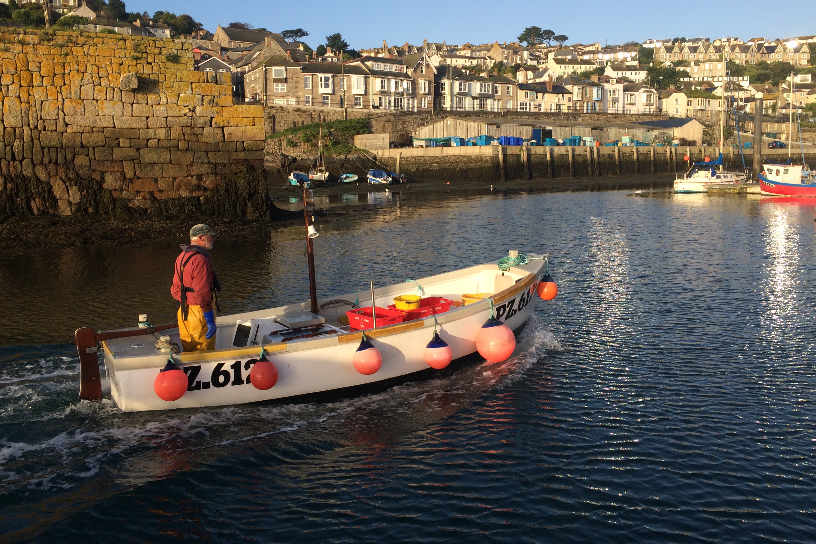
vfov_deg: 42.2
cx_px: 415
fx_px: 703
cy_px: 237
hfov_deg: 60.3
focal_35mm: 31
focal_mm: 4.15
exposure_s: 1/1172
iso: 32
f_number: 2.2
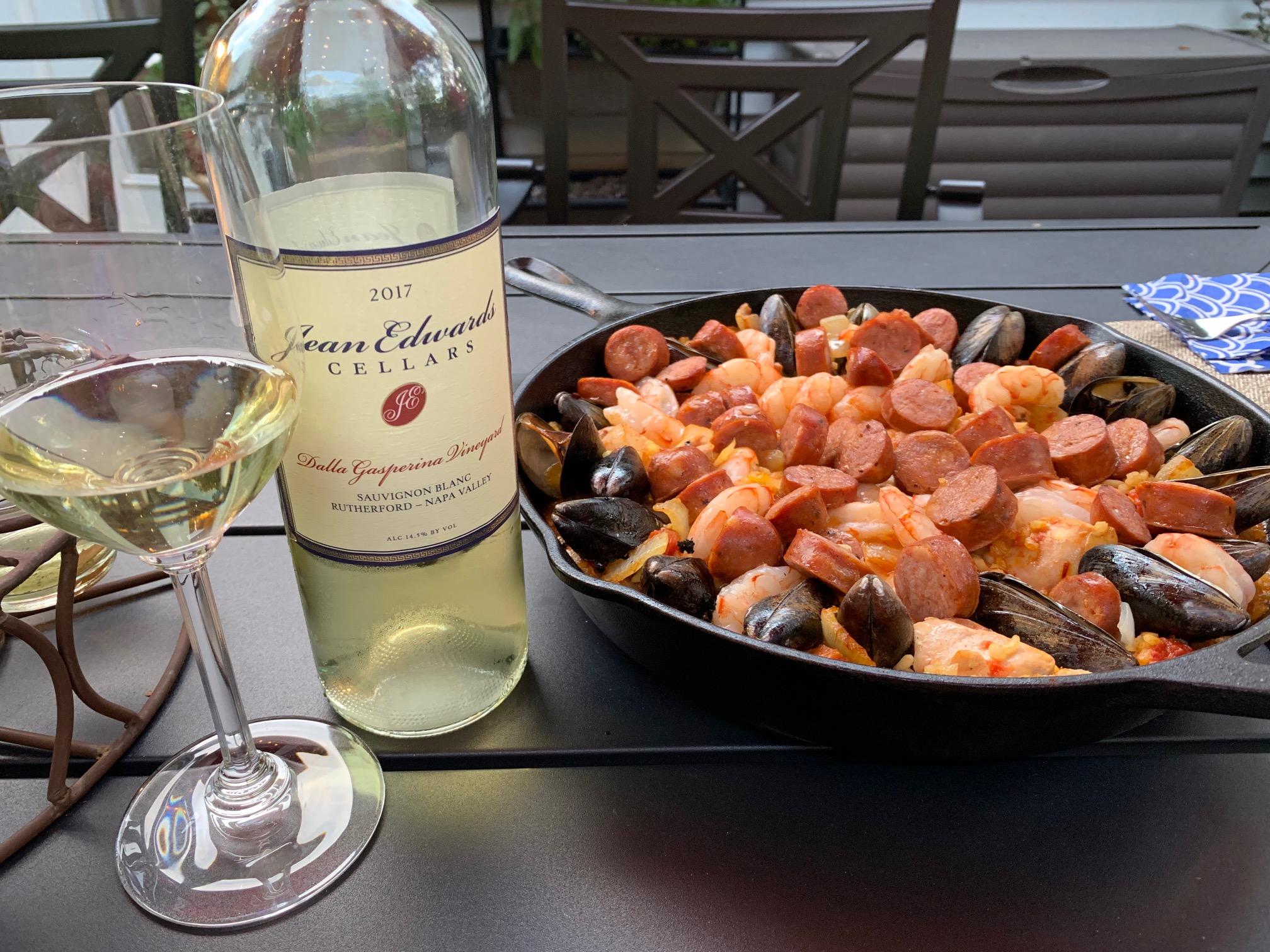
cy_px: 476
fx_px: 954
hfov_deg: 67.3
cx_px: 635
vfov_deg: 53.1
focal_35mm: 26
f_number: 1.8
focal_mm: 4.25
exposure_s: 1/60
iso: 200
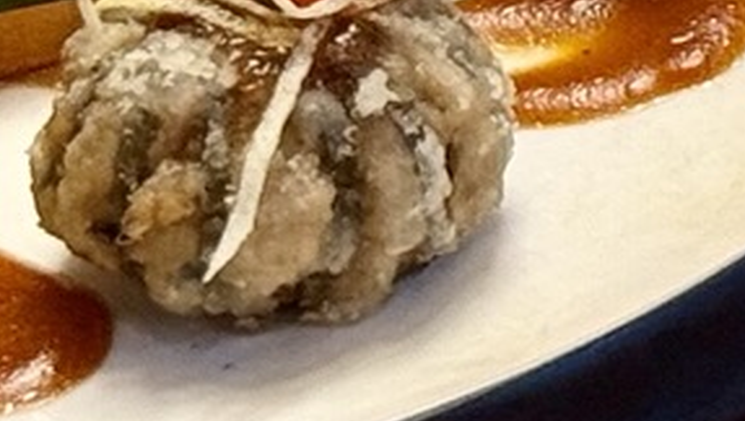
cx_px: 2095
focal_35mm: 364
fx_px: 7197
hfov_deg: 5.6
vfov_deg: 3.3
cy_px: -977
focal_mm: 6.76
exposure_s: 1/60
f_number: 1.78
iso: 200
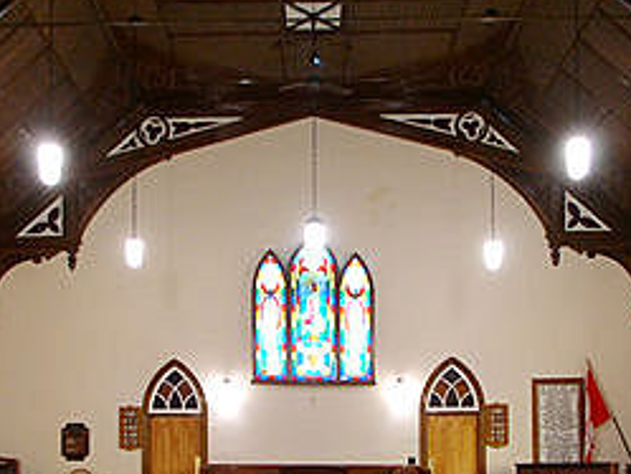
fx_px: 1277
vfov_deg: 21.0
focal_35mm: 70
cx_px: 313
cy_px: 279
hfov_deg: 27.8
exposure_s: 1/5.1
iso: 100
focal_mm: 8
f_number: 2.8
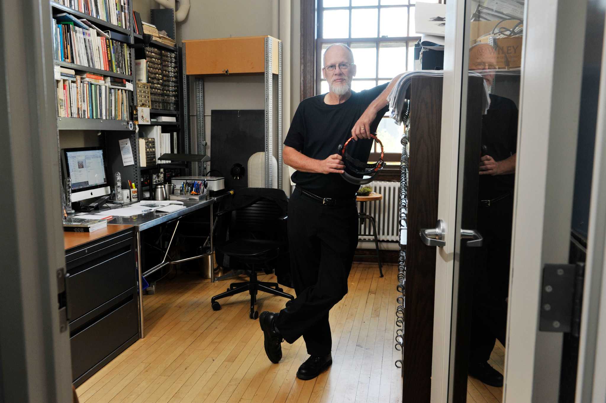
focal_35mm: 32
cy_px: 202
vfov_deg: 41.1
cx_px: 303
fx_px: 538
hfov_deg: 58.8
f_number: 5.6
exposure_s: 1/200
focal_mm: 32
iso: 800
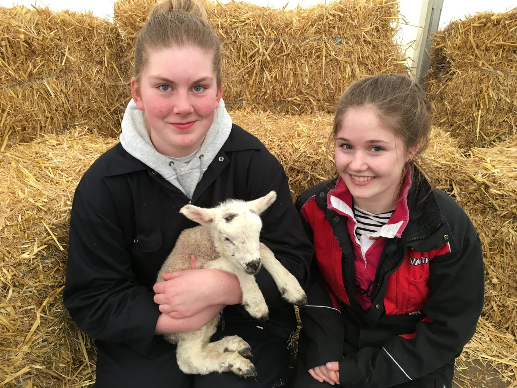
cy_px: 194
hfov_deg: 61.7
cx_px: 258
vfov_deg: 48.2
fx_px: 433
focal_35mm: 29
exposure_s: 1/33
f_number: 2.2
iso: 40
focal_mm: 4.15
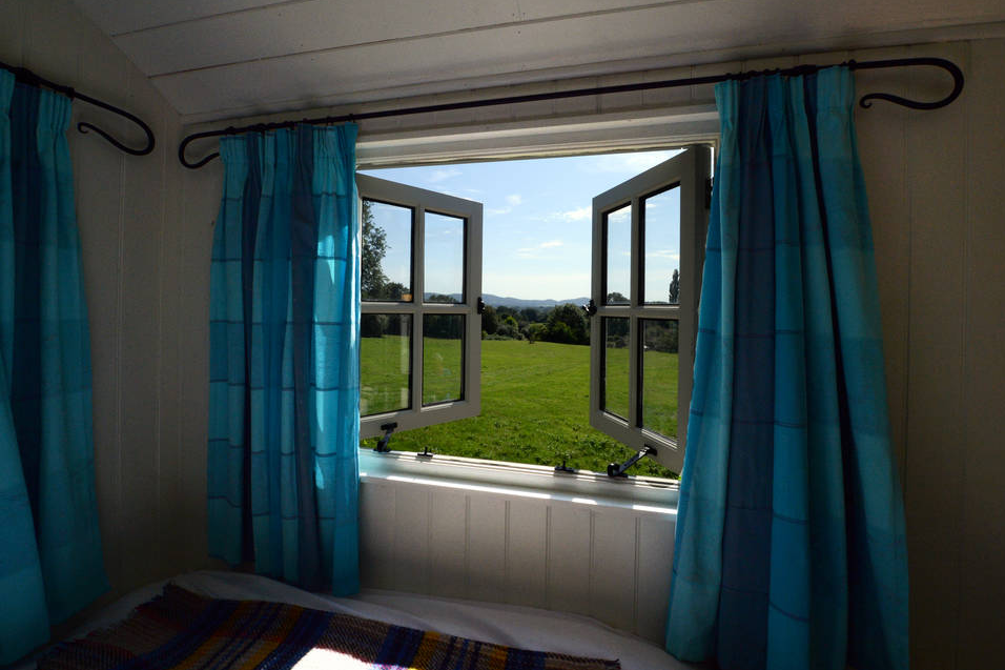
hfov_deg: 100.4
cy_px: 312
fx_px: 419
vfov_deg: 77.2
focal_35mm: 15
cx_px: 521
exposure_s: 1/1250
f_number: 20
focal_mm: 14
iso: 1600
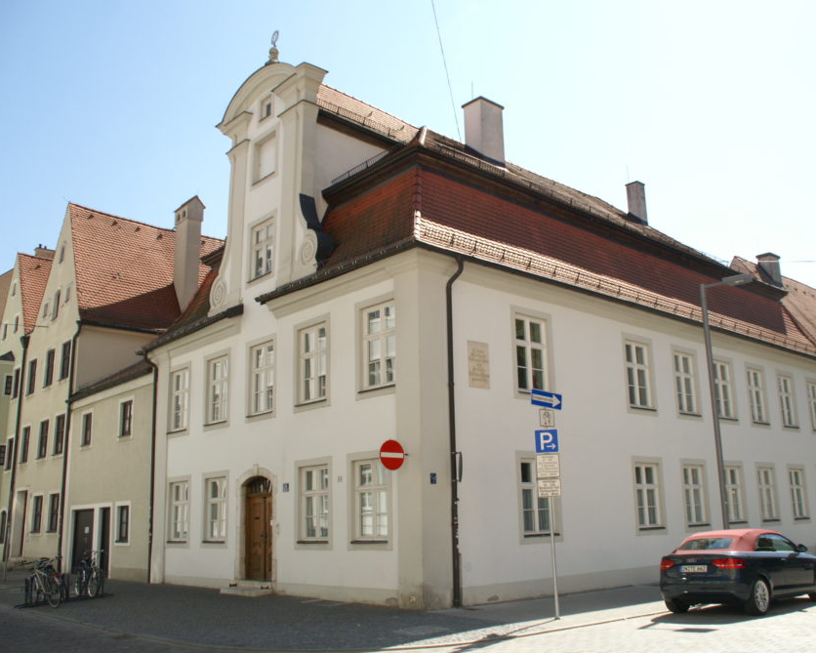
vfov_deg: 47.1
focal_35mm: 31
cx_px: 447
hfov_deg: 57.1
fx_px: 749
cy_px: 324
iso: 400
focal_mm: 18
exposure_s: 1/750
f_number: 8
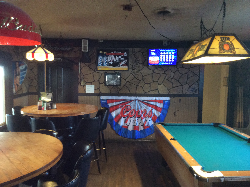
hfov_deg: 55.4
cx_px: 125
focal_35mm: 33
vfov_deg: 42.8
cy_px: 94
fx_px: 238
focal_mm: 3.3
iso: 200
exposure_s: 1/24
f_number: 2.4
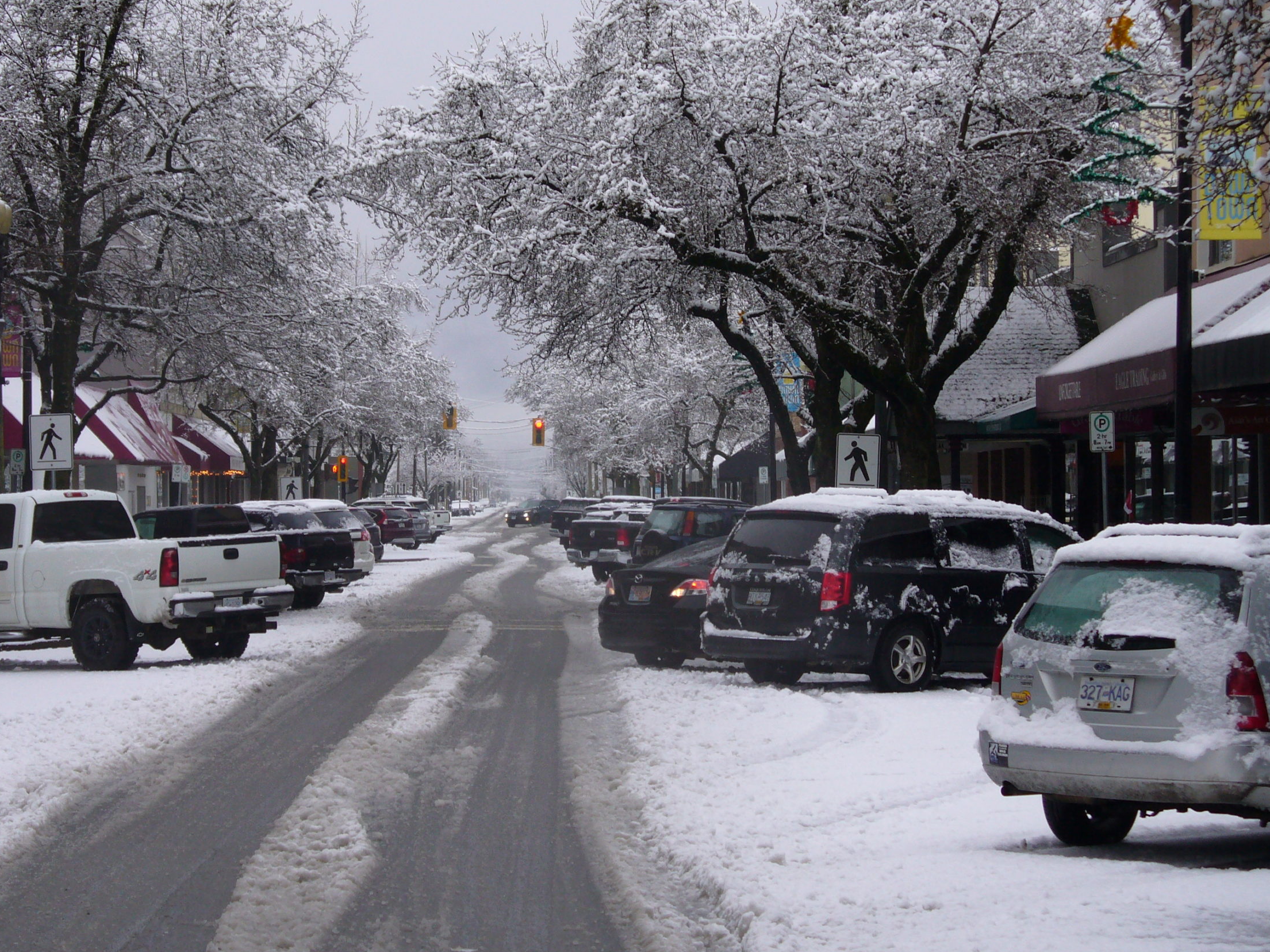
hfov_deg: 19.3
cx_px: 535
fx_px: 3742
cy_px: 459
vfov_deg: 14.5
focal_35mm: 102
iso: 80
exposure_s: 1/250
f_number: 3.4
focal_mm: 14.5
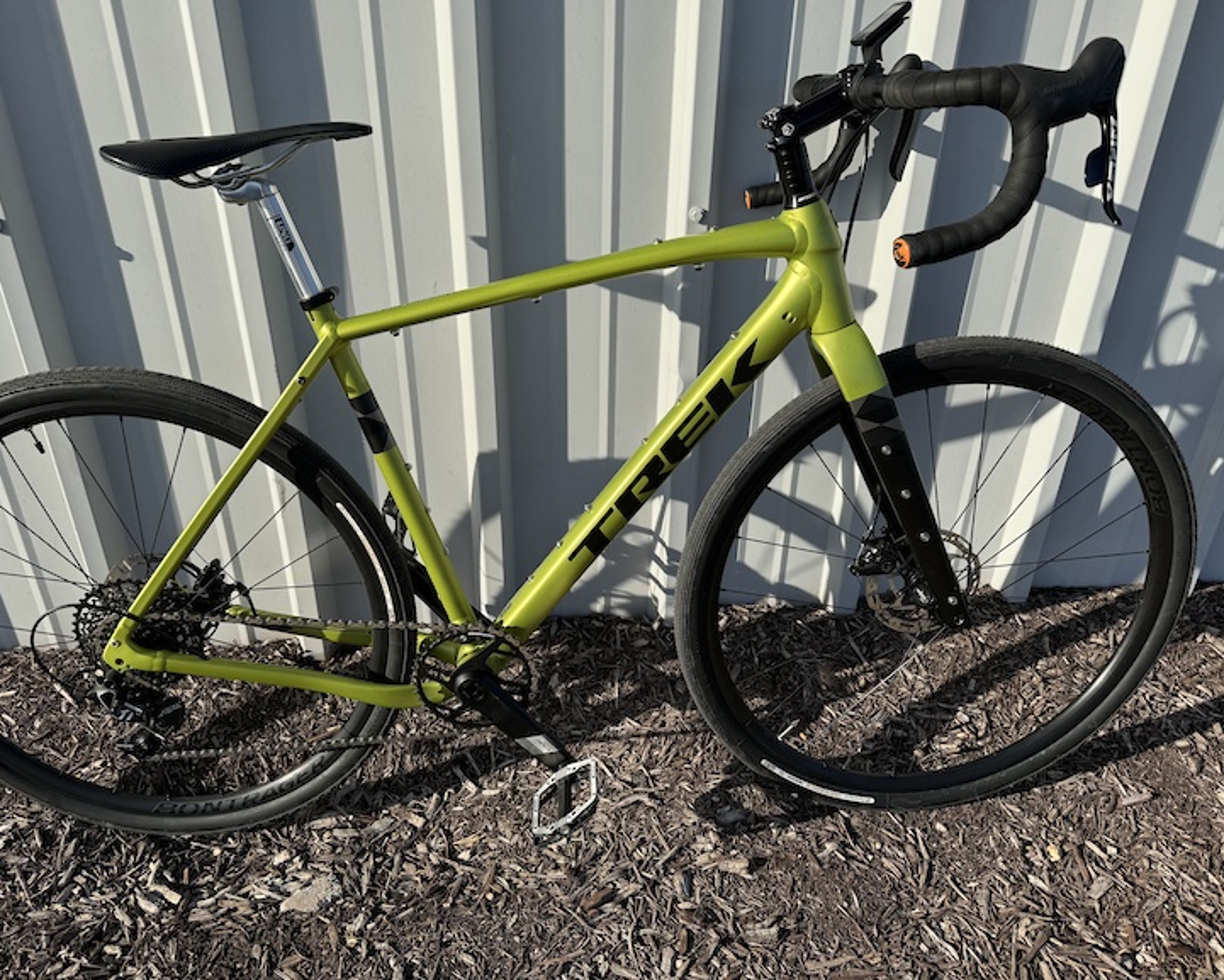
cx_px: 587
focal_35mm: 26
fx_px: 942
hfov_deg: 66.0
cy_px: 472
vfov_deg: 54.9
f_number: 1.78
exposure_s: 1/4310
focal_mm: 6.86
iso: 80
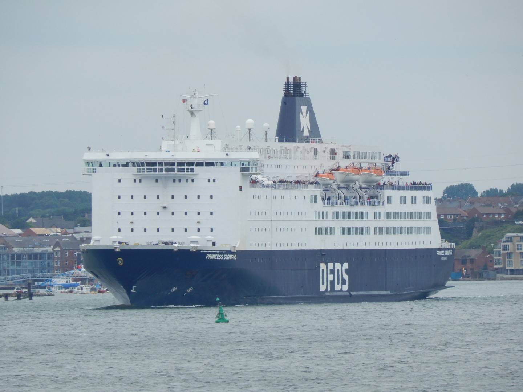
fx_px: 8234
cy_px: 196
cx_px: 262
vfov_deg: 2.7
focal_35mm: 545
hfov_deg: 3.6
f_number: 5.8
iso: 125
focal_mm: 97.9
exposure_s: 1/250
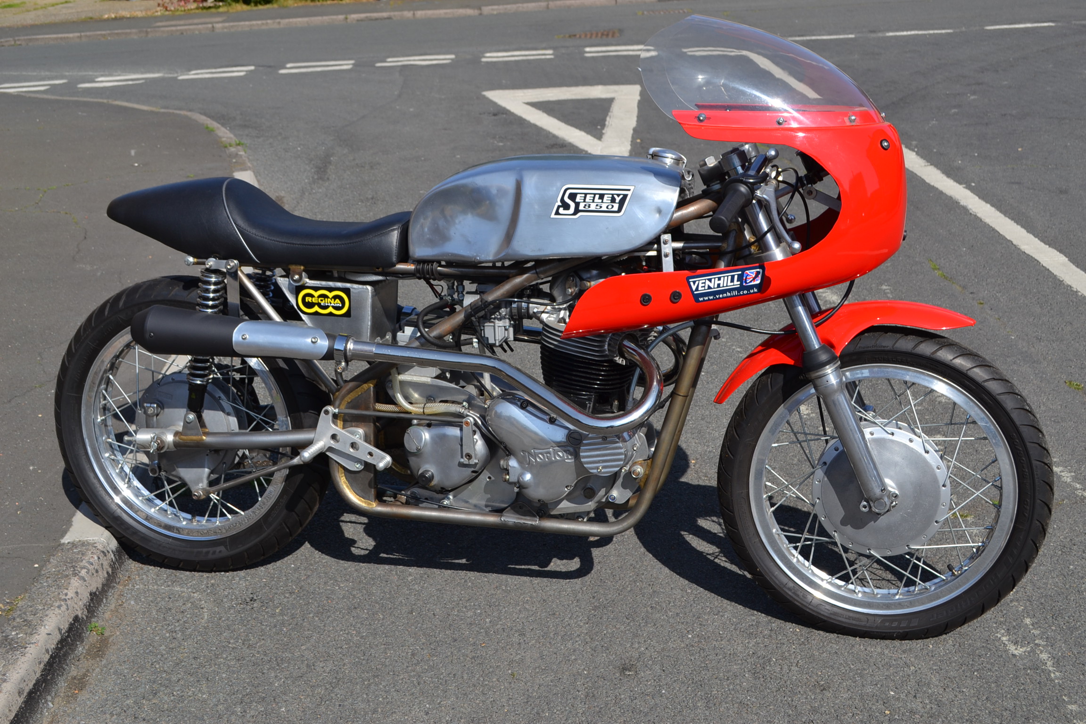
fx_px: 1357
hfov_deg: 43.6
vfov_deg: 29.9
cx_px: 543
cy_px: 362
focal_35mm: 45
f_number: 8
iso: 100
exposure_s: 1/250
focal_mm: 30
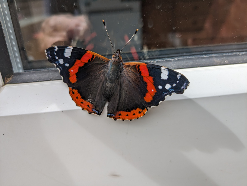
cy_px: 93
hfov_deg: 65.3
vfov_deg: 51.3
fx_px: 193
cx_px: 124
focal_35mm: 27
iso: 64
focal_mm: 4.38
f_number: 1.73
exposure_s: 1/2336
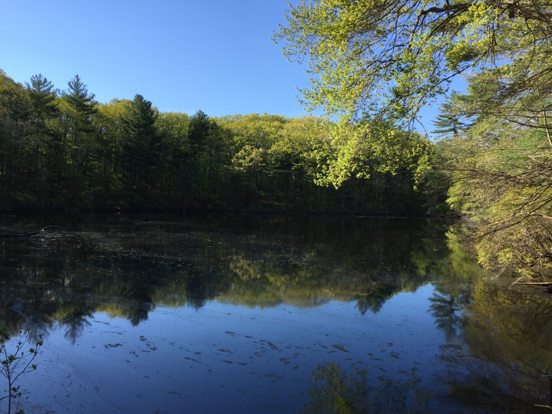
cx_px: 276
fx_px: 462
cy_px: 207
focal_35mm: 29
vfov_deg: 48.2
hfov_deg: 61.7
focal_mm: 4.15
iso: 32
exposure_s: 1/1068
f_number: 2.2
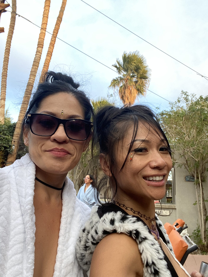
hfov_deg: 46.8
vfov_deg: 60.0
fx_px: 240
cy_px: 138
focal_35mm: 30
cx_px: 104
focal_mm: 2.71
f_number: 2.2
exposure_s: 1/60
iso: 125
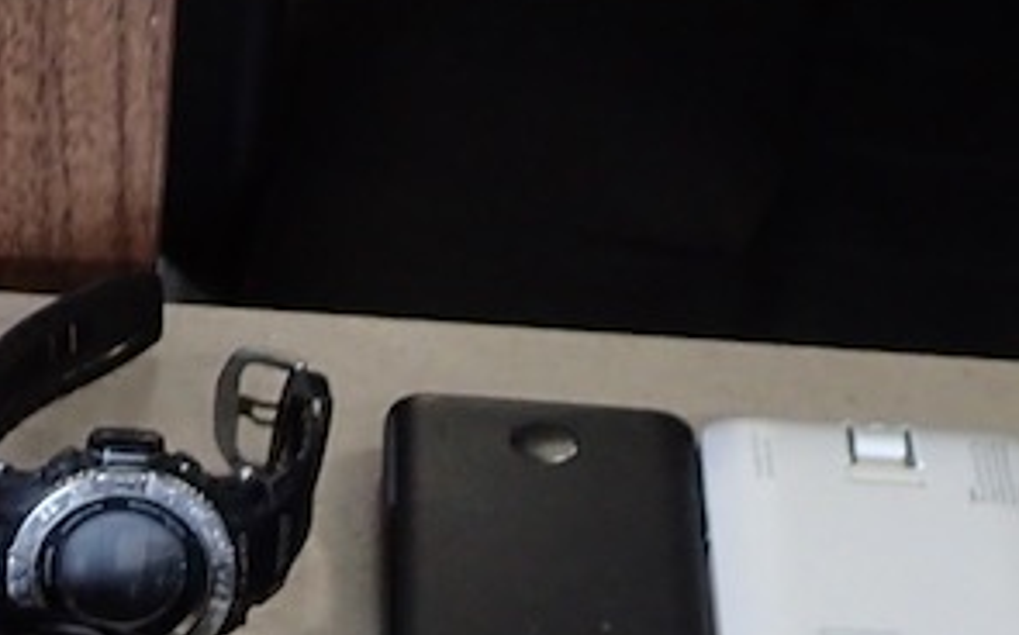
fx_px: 3830
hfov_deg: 14.9
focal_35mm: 138
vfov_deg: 8.6
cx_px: 24
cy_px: 1550
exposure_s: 1/30
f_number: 2.3
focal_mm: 5.5
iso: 200
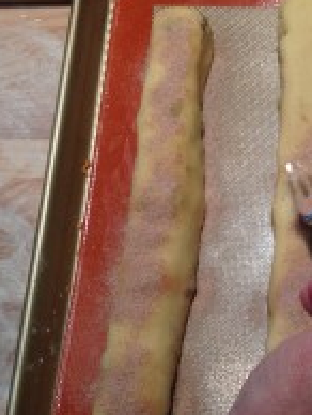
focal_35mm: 68
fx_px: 815
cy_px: 246
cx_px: 301
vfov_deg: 28.5
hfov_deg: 21.0
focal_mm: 4.12
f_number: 2.4
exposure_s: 1/60
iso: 50
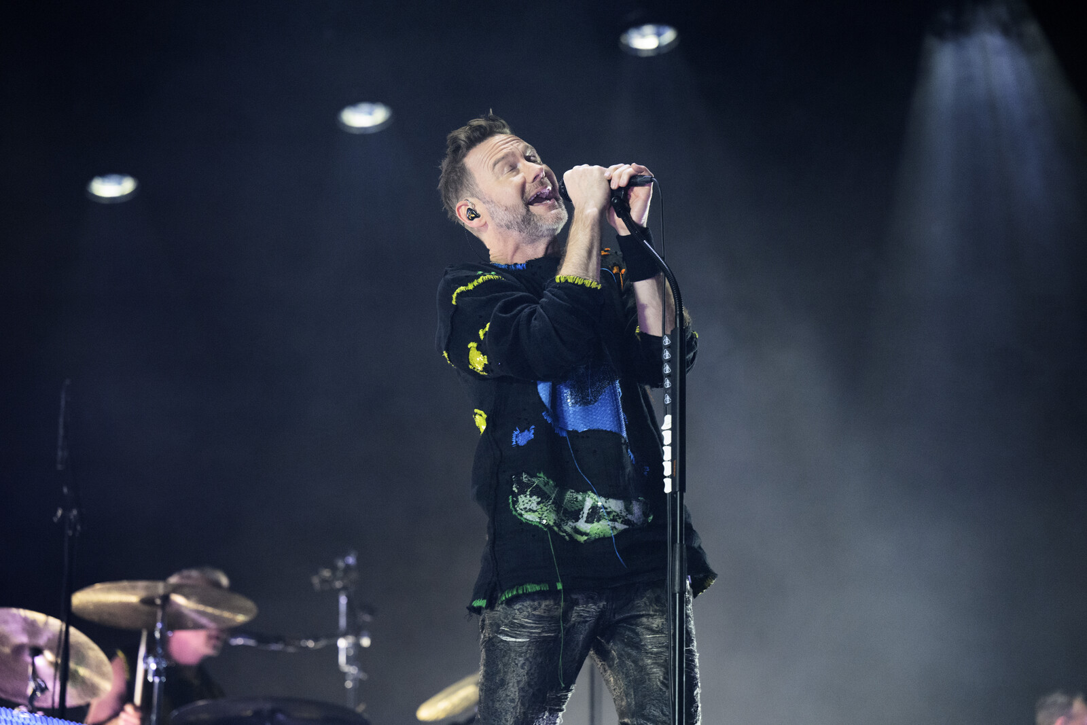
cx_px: 544
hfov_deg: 17.1
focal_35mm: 120
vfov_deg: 11.4
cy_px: 362
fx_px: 3623
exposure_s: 1/400
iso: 4000
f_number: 3.5
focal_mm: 120
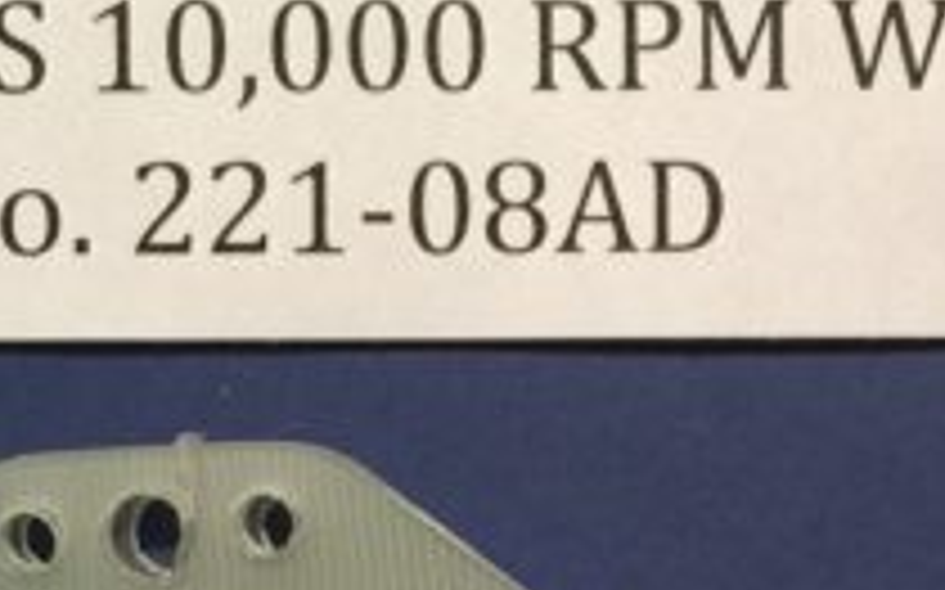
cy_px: 847
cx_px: 1215
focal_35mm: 150
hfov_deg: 13.5
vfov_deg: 8.6
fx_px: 3861
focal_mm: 4.15
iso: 50
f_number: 2.2
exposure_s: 1/30
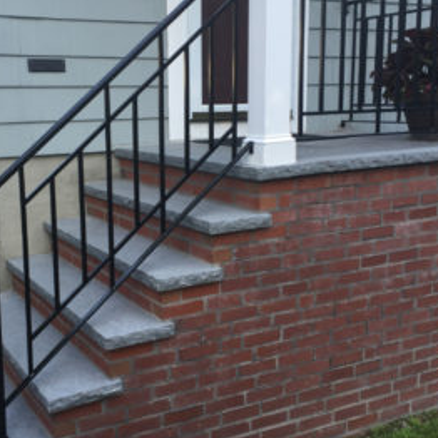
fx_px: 673
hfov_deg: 35.9
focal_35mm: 47
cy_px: 221
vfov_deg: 36.1
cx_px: 169
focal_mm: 4.2
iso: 40
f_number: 2.2
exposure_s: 1/120
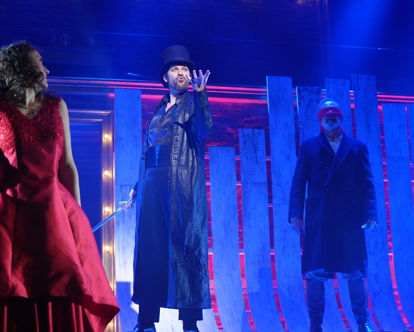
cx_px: 183
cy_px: 166
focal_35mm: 79
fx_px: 968
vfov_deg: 19.4
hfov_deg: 24.1
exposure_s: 1/160
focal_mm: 70
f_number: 4
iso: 1000
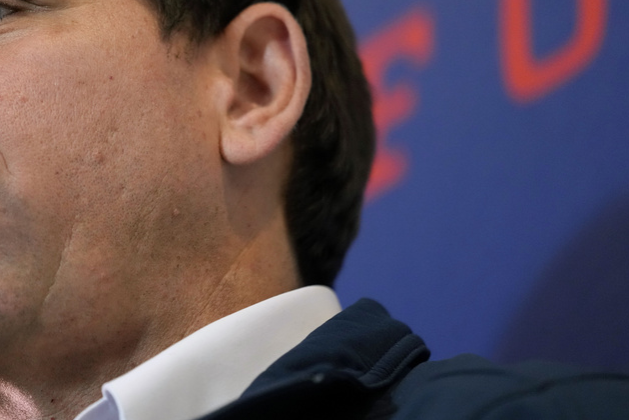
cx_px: 138
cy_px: 122
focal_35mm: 325
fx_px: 5678
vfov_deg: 4.2
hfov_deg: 6.3
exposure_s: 1/320
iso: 3200
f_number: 2.8
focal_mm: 200
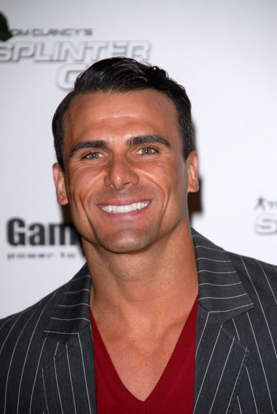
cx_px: 138
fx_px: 3020
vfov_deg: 7.8
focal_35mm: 262
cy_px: 207
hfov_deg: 5.3
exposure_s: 1/250
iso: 400
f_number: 6.3
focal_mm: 175
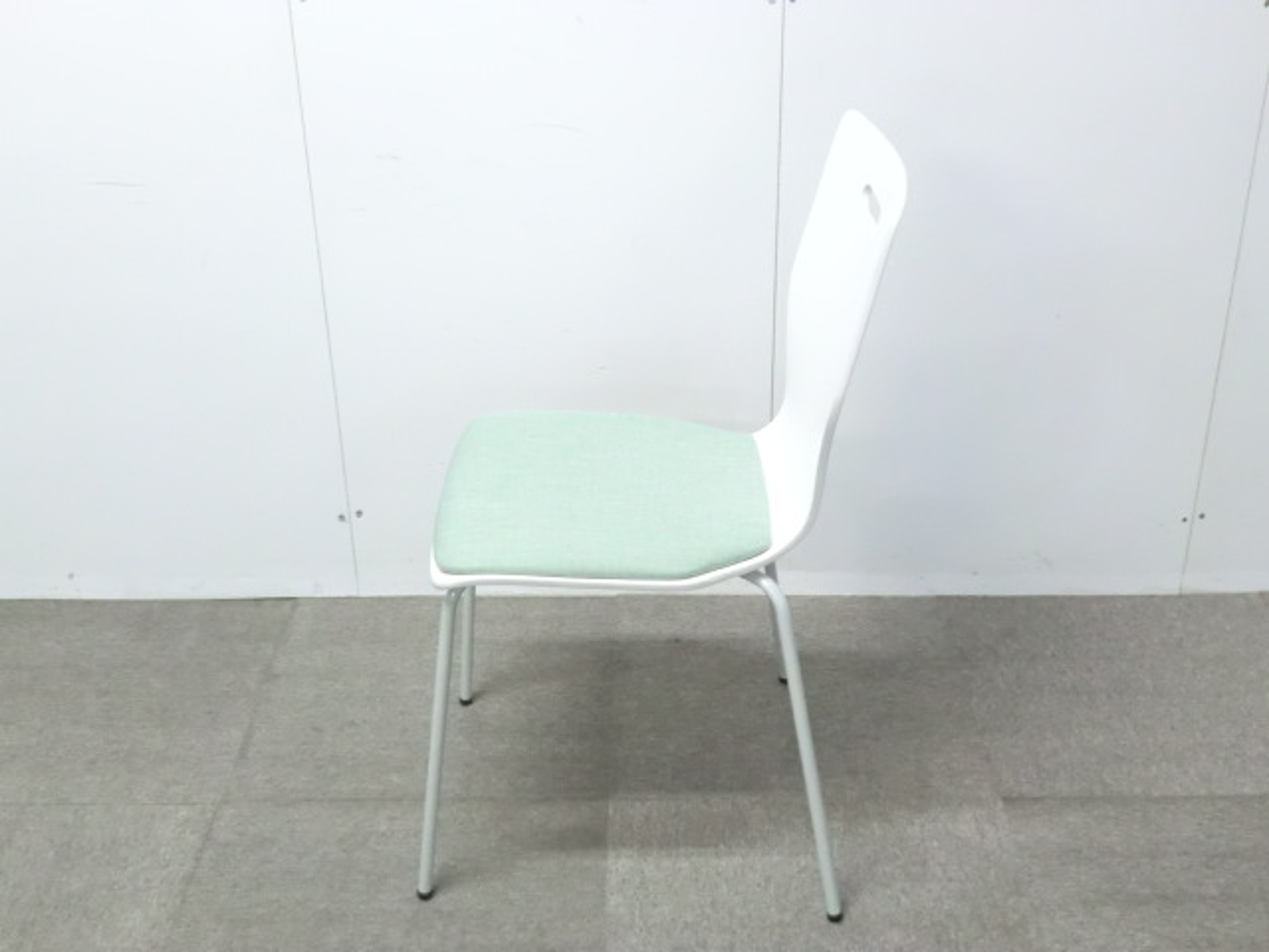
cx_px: 634
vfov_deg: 32.2
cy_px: 476
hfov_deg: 42.1
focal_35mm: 45
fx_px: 1650
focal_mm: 8.2
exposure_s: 1/30
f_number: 4.3
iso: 800
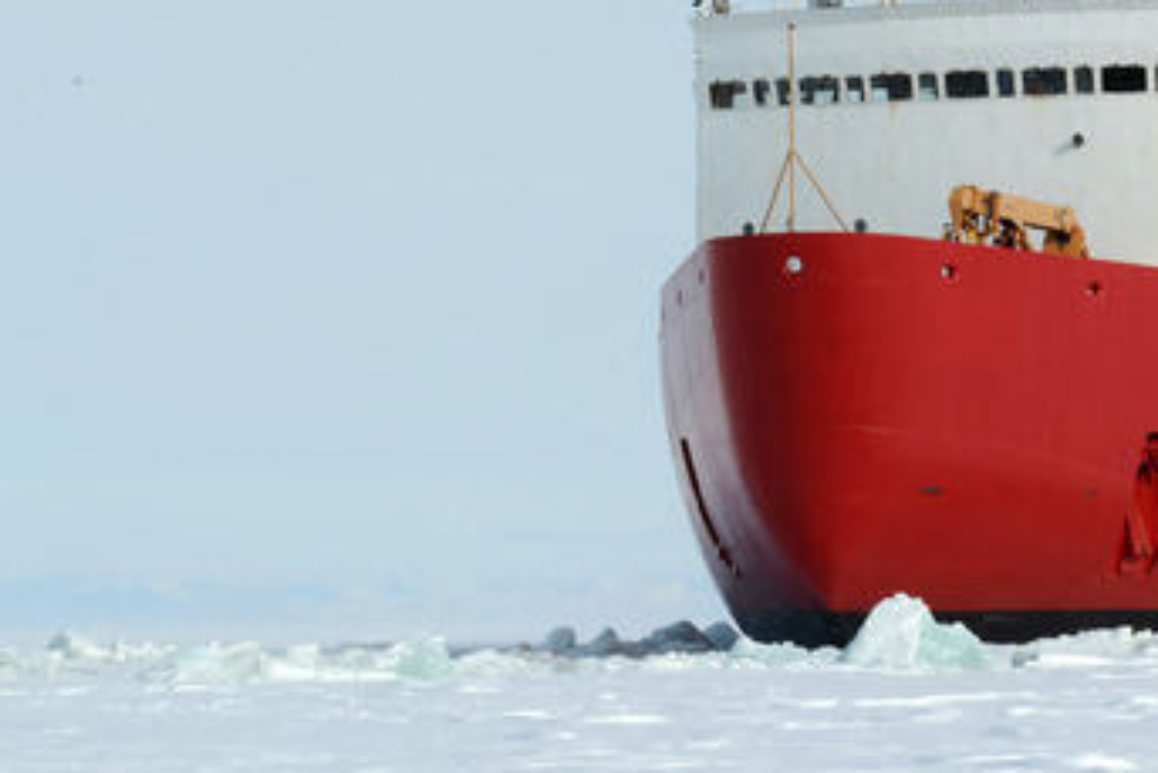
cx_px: 719
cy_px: 57
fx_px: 7659
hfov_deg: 8.6
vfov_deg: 5.8
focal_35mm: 238
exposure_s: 1/60
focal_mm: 102
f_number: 22
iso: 100
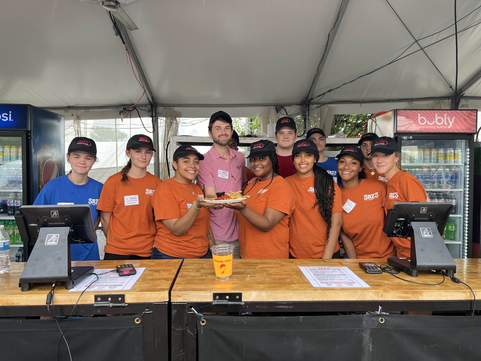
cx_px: 240
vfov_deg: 53.1
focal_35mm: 26
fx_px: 361
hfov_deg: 67.3
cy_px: 180
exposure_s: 1/121
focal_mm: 5.7
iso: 80
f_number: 1.5
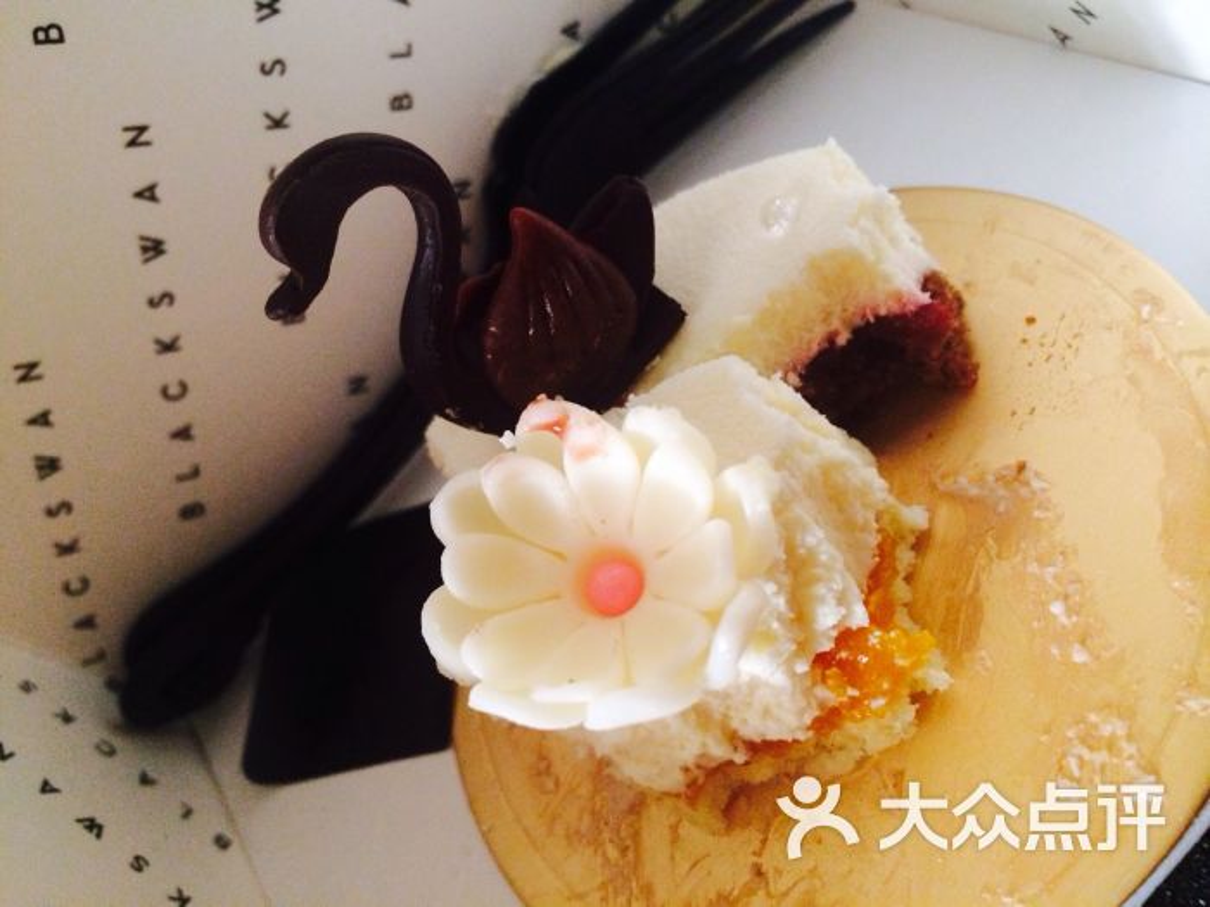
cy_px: 454
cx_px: 605
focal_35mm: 30
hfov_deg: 60.0
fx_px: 1049
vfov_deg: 46.8
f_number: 2.2
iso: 250
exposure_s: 1/30
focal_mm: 4.12
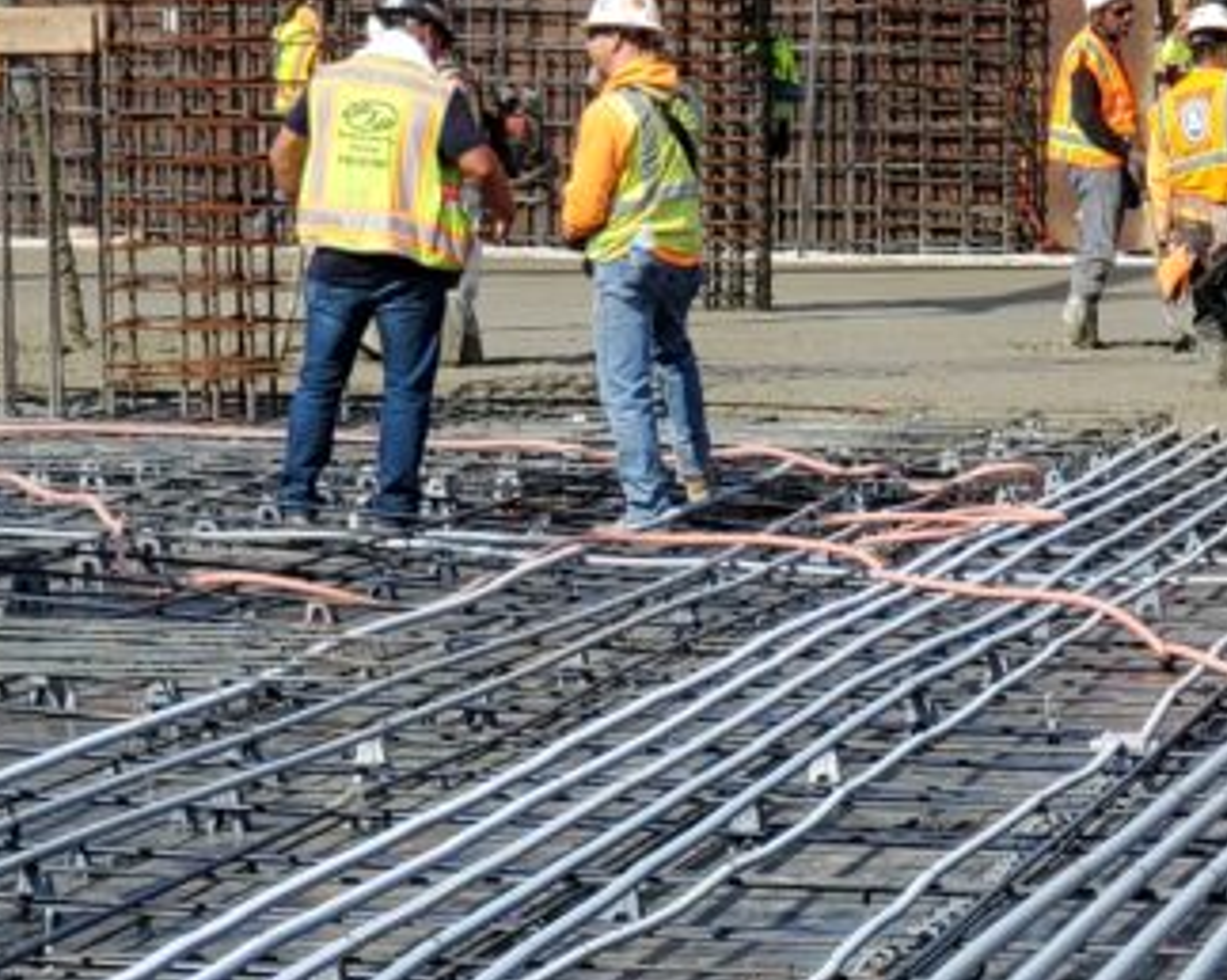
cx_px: 1189
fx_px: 5843
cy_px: 1181
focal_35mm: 161
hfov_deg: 11.9
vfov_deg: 9.5
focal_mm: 6
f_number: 2.4
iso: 50
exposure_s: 1/709
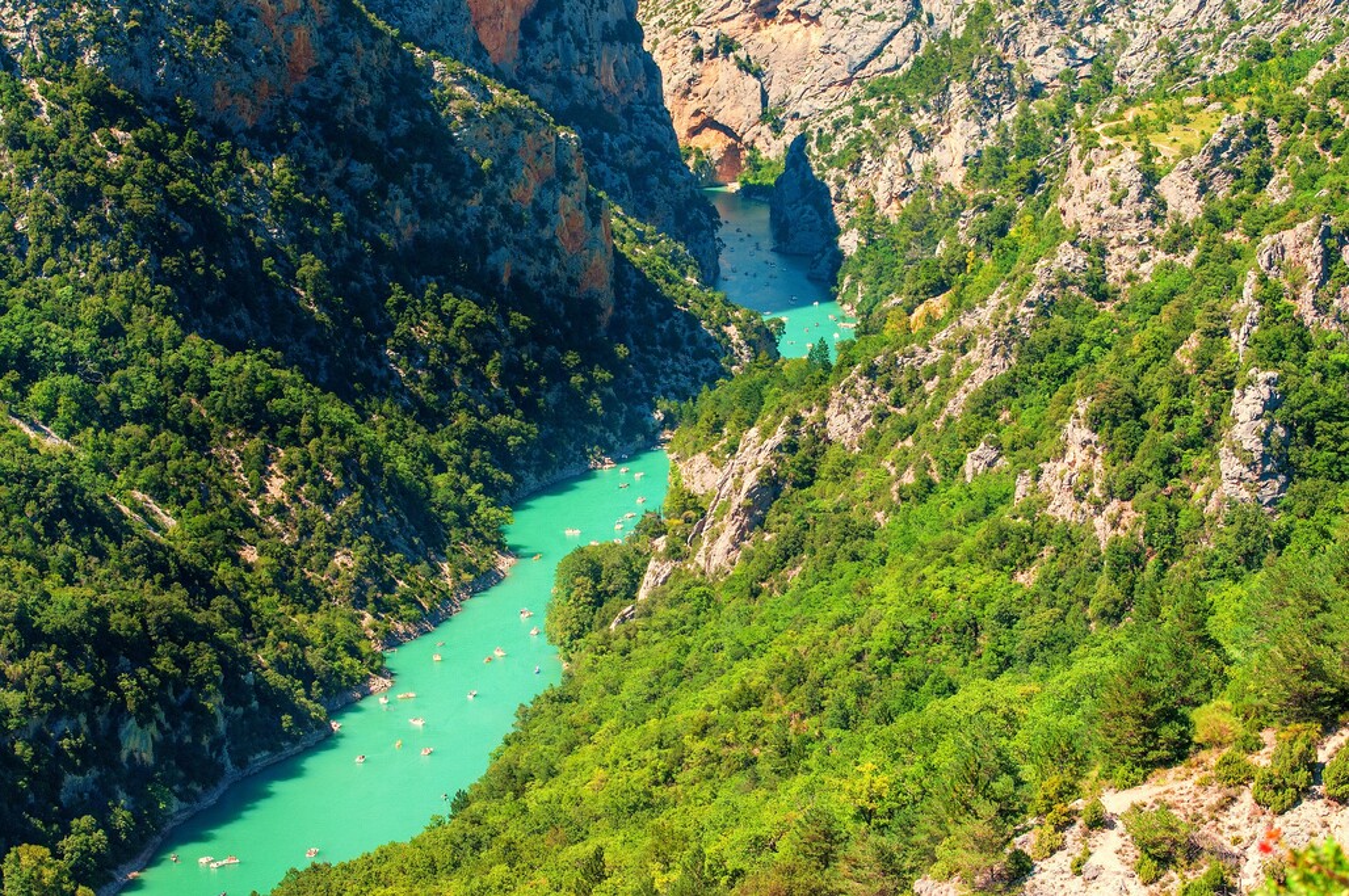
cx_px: 674
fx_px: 3930
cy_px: 448
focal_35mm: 105
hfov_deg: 19.5
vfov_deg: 13.0
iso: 200
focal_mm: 70
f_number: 8
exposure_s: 1/400
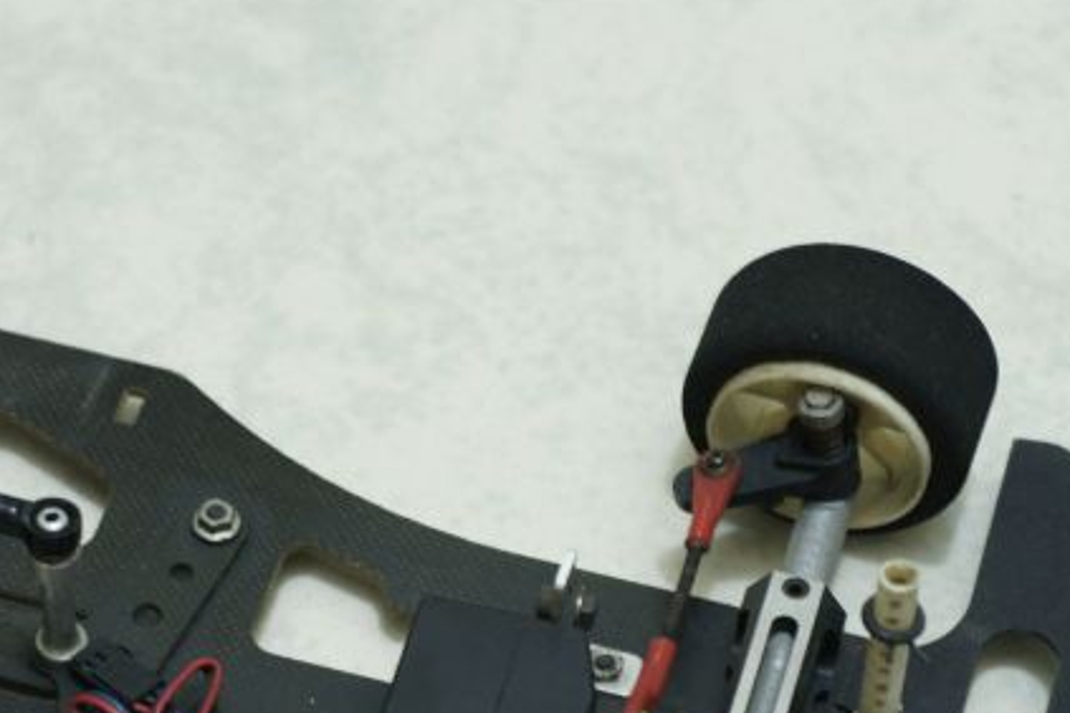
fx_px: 3596
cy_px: 684
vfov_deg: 11.2
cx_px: 238
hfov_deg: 16.8
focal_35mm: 121
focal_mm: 50
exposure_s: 1/4
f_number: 4.5
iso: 400
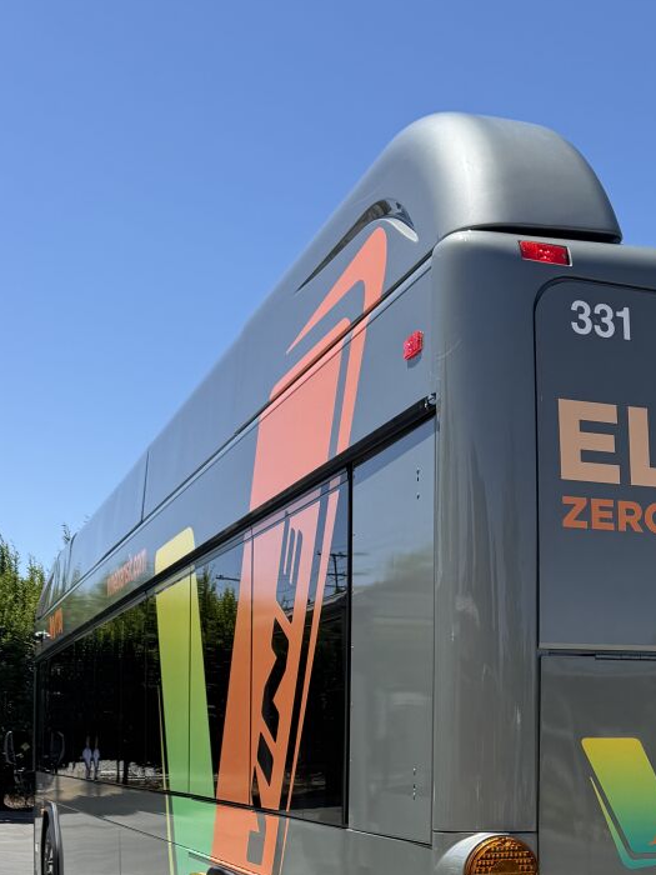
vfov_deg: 32.4
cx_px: 653
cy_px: 760
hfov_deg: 24.5
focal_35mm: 57
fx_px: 1440
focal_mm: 6.76
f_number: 1.78
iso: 80
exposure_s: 1/3425
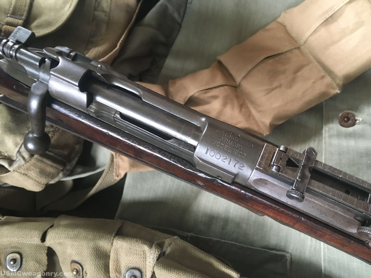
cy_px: 139
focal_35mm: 29
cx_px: 186
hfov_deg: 61.7
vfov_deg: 48.2
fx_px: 311
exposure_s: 1/17
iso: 200
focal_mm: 4.15
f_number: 2.2
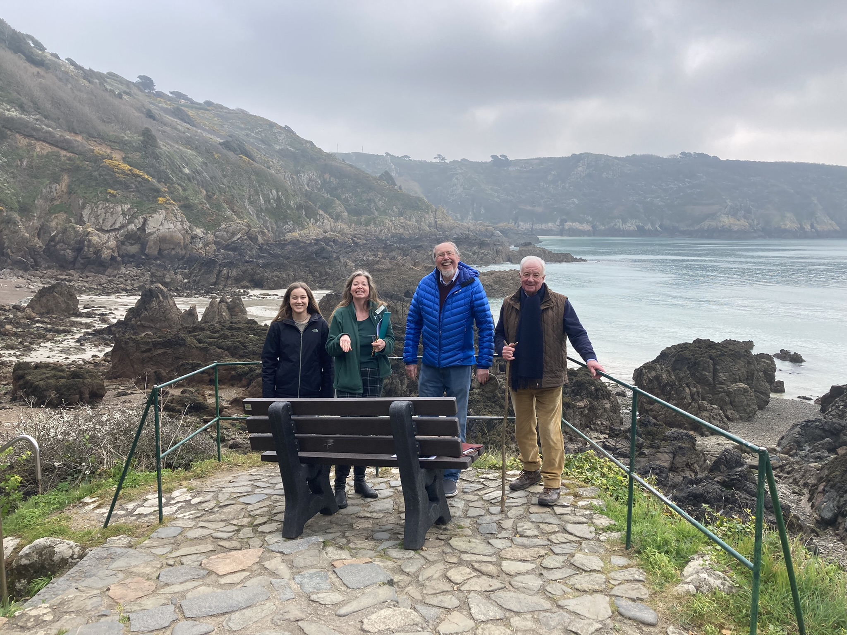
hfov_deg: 63.4
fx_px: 685
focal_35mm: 28
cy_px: 318
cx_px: 424
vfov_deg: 49.7
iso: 20
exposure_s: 1/952
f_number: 1.8
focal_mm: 3.99
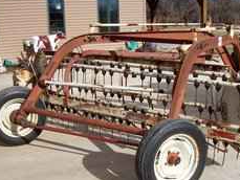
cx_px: 134
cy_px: 104
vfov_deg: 27.0
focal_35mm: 54
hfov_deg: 35.5
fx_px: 375
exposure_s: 1/1277
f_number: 4.8
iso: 80
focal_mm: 6
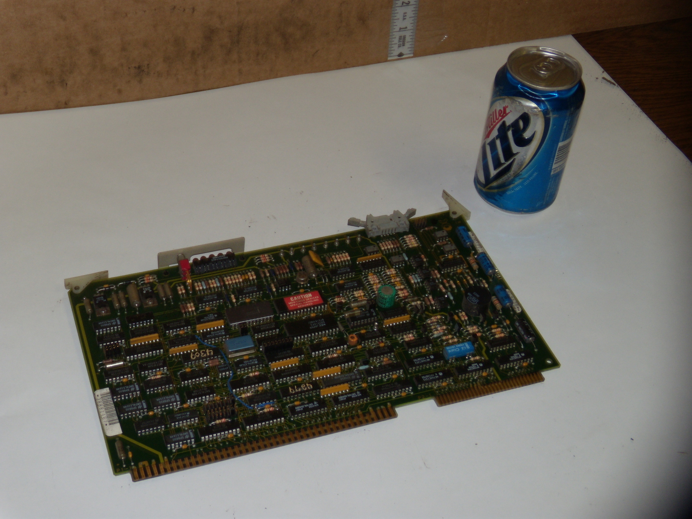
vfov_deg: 29.1
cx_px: 346
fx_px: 1000
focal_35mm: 50
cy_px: 260
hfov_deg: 38.2
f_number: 3.8
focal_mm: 8.8
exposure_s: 1/30
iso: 80
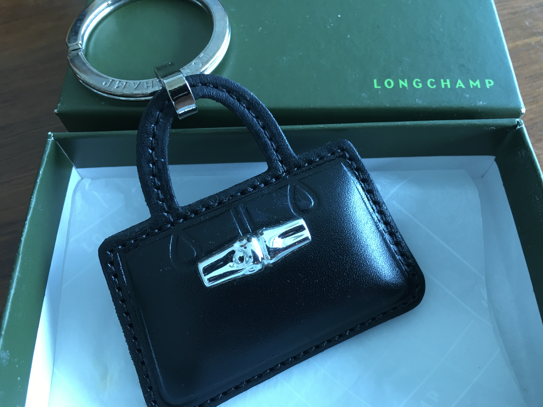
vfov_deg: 48.2
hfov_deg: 61.7
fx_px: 455
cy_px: 204
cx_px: 272
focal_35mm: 29
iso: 40
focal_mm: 4.15
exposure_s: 1/17
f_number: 2.2
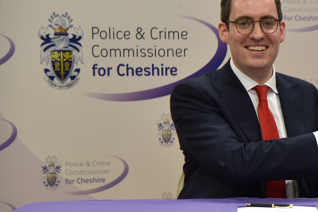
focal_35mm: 174
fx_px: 1537
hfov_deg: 11.6
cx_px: 341
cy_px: 120
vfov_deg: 7.9
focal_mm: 78
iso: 500
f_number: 4
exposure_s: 1/60
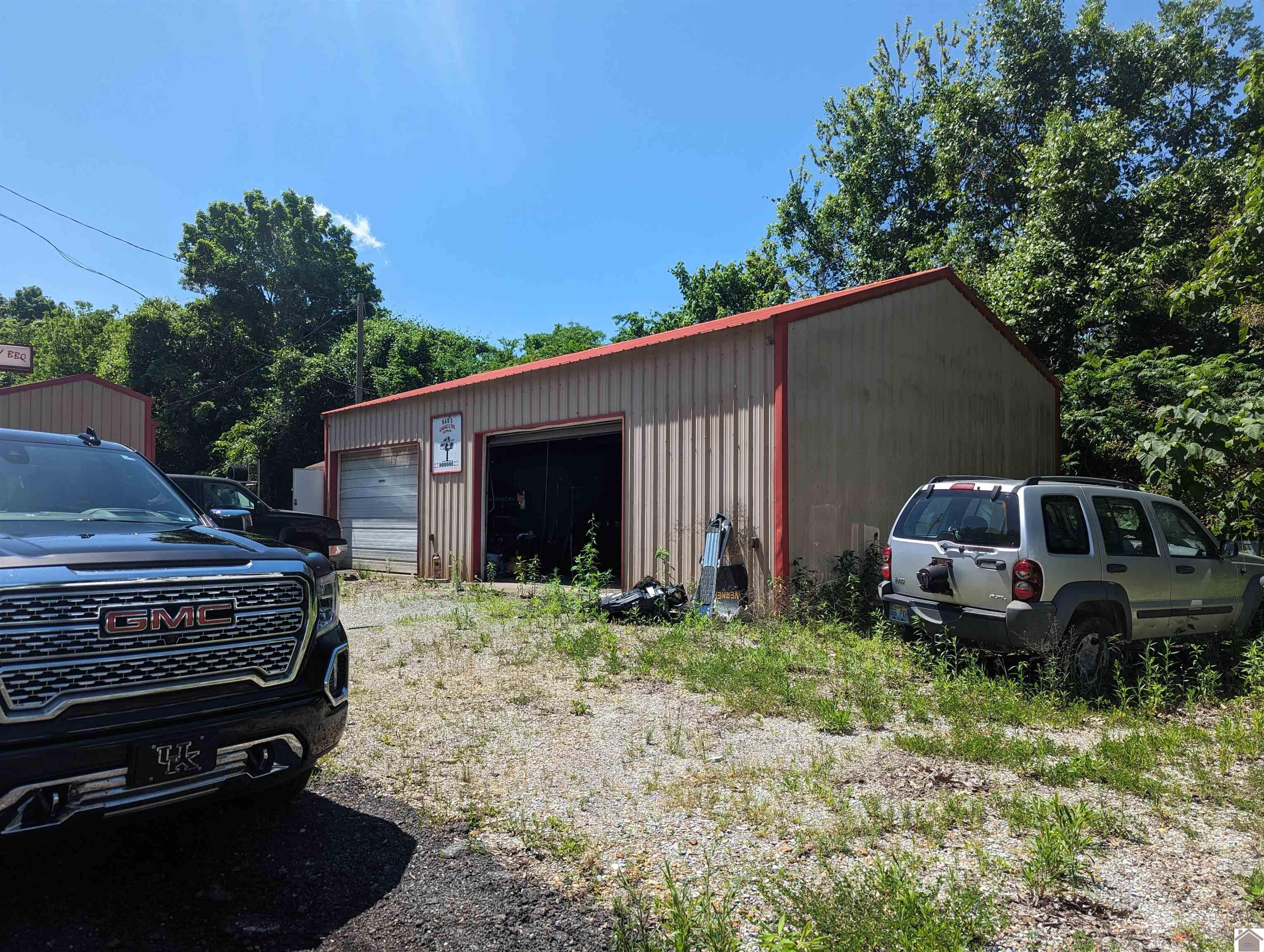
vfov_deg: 56.9
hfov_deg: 71.5
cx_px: 632
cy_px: 476
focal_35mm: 24
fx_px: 878
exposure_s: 1/1550
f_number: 1.85
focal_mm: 6.81
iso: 41
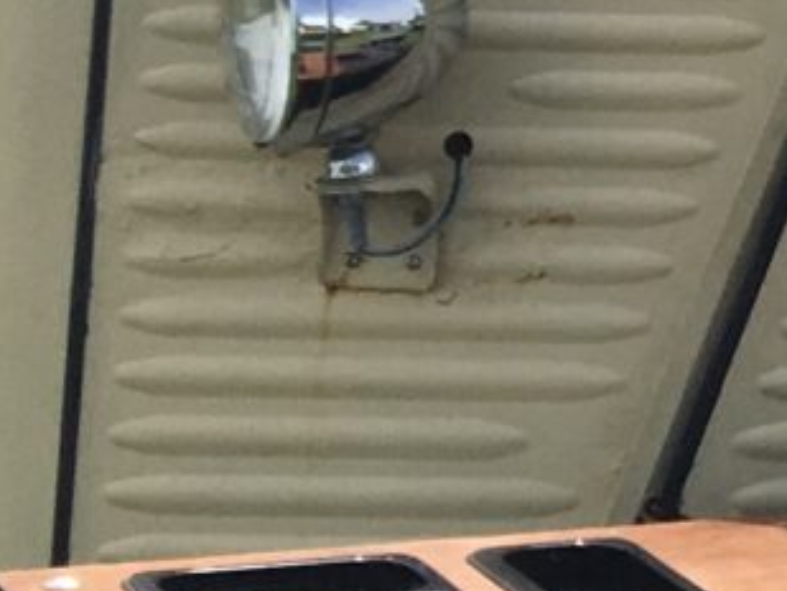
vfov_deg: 7.6
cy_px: -186
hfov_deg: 9.0
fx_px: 4367
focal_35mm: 192
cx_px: 2071
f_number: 2.2
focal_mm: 4.15
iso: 25
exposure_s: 1/2198
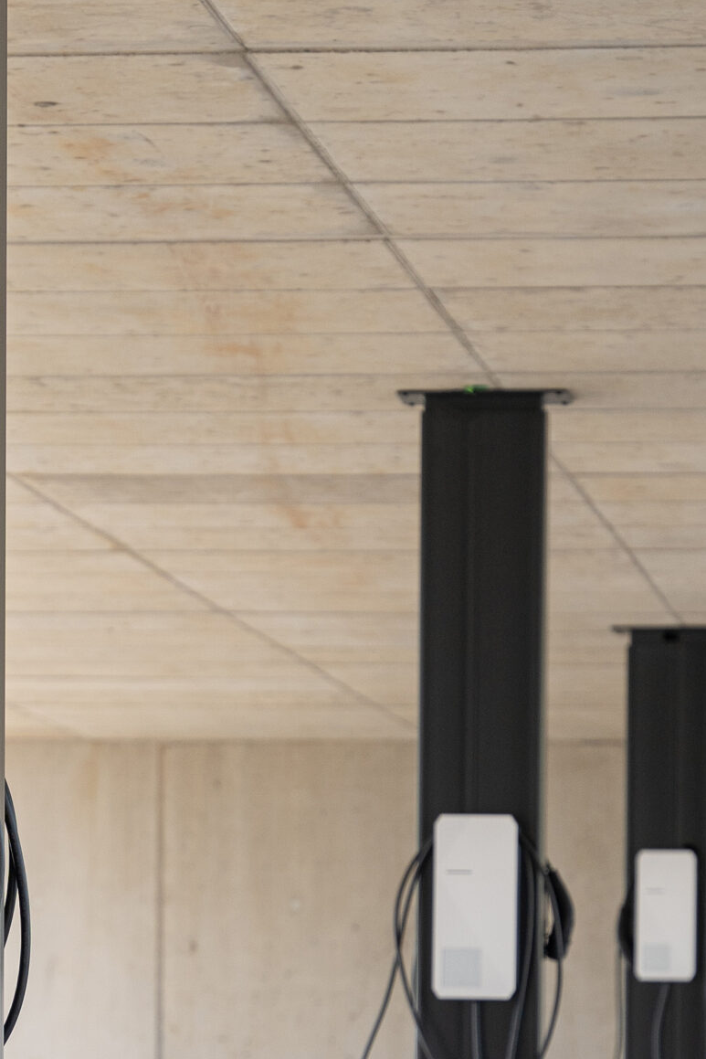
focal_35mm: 232
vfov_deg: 8.8
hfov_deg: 5.9
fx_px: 6822
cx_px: 158
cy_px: 1059
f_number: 4
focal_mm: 70
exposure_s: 1/320
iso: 125
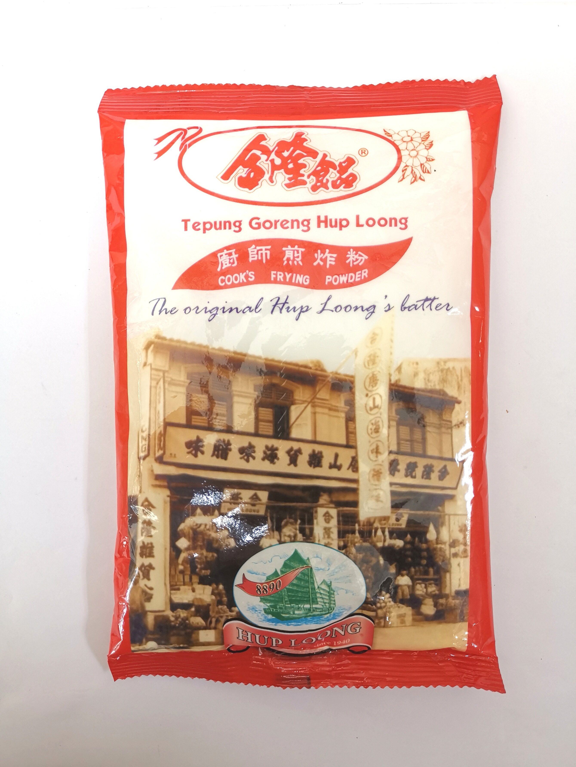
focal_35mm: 27
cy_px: 384
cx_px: 288
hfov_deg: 51.4
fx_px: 599
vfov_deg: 65.3
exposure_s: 1/60
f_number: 1.8
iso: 160
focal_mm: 4.75
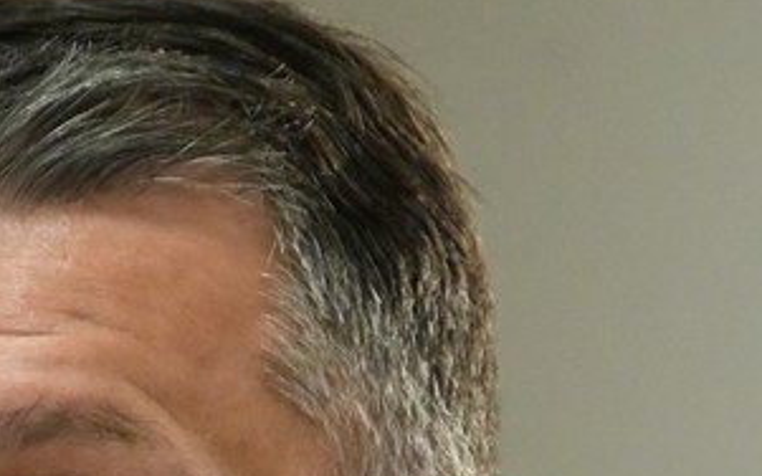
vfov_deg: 1.3
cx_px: -5
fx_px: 21635
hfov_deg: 2.0
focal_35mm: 1042
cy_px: 685
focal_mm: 200
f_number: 5.6
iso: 6400
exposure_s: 1/400
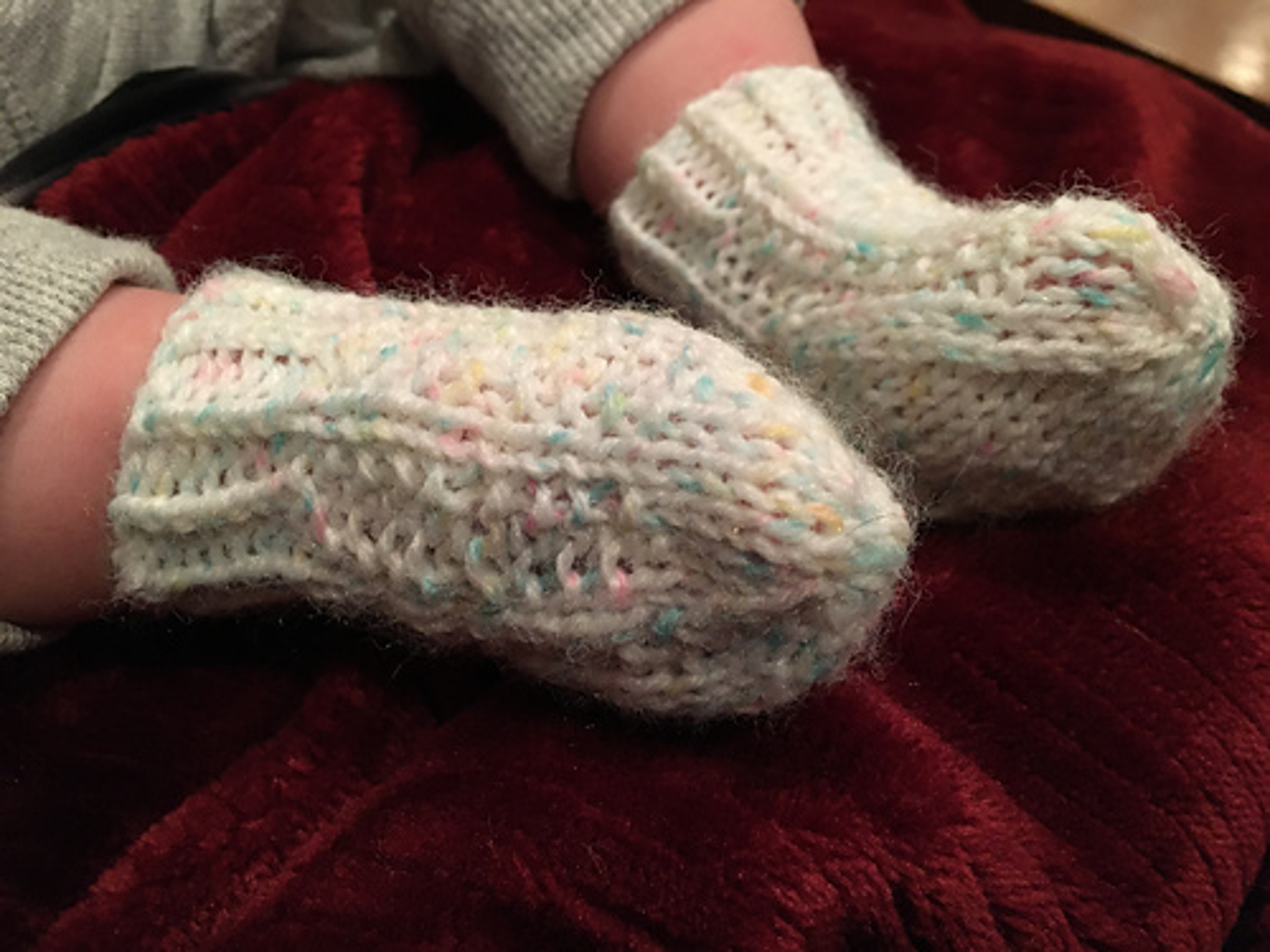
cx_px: 635
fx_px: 1064
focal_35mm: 29
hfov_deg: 61.7
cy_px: 476
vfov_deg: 48.2
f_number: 2.2
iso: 200
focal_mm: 4.15
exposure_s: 1/15
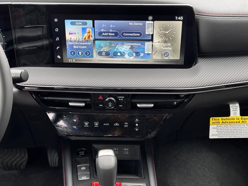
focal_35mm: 51
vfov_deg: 28.6
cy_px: 92
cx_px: 124
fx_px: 365
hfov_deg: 37.5
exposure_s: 1/86
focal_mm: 6.86
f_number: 1.78
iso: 80
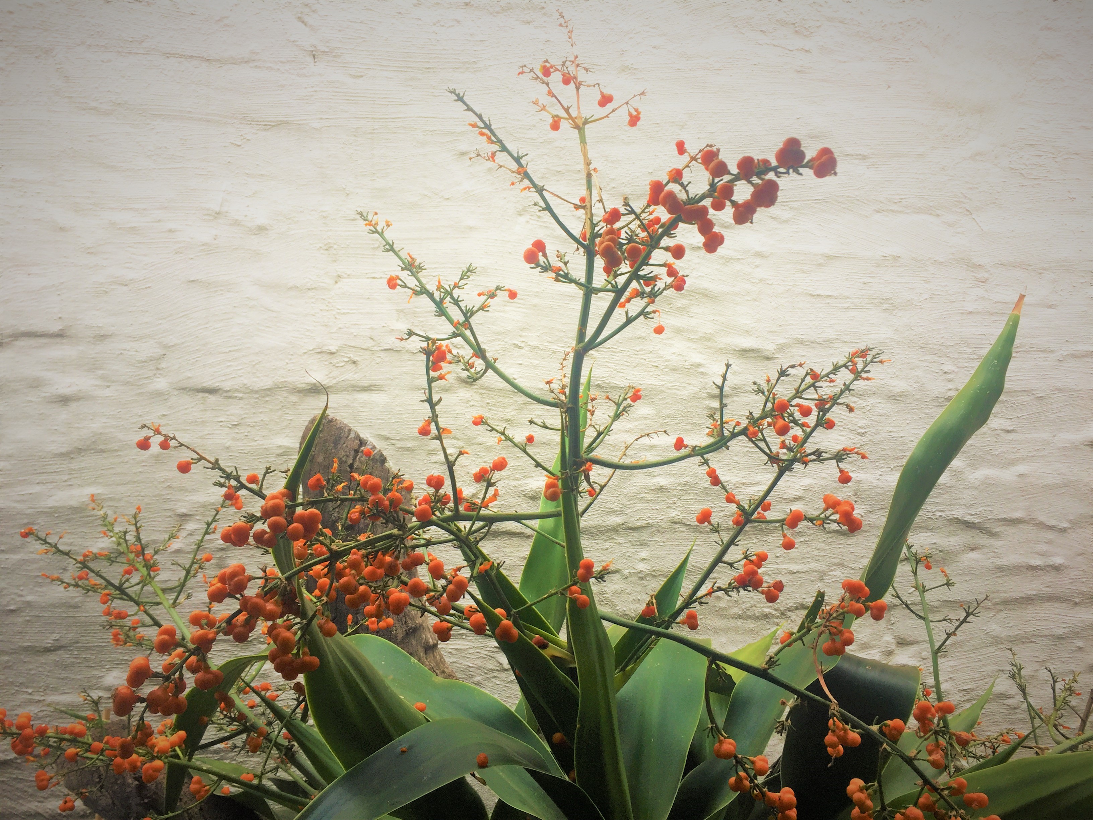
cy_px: 410
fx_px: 916
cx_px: 546
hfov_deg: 61.7
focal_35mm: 29
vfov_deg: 48.2
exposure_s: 1/246
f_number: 2.2
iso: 32
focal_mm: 4.15
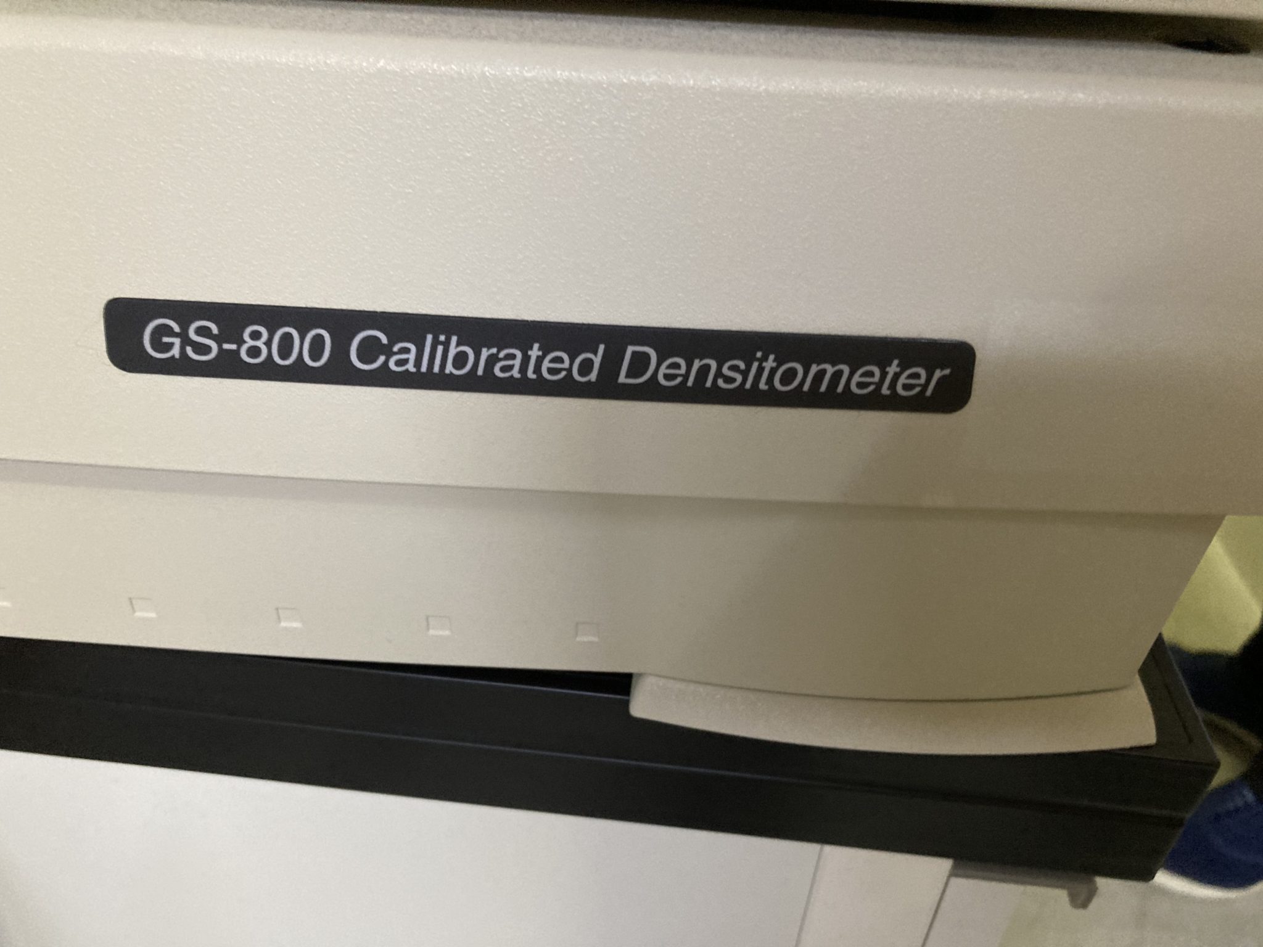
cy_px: 474
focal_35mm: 28
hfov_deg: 63.4
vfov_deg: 49.7
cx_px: 632
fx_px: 1022
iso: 400
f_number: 1.8
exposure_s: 1/25
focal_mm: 3.99
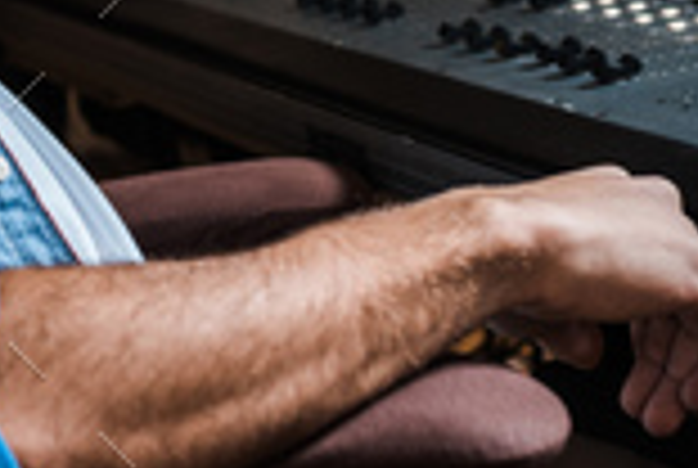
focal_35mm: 133
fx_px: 2584
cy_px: -238
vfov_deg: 10.0
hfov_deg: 14.9
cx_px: -131
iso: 100
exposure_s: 1/200
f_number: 3.2
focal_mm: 35
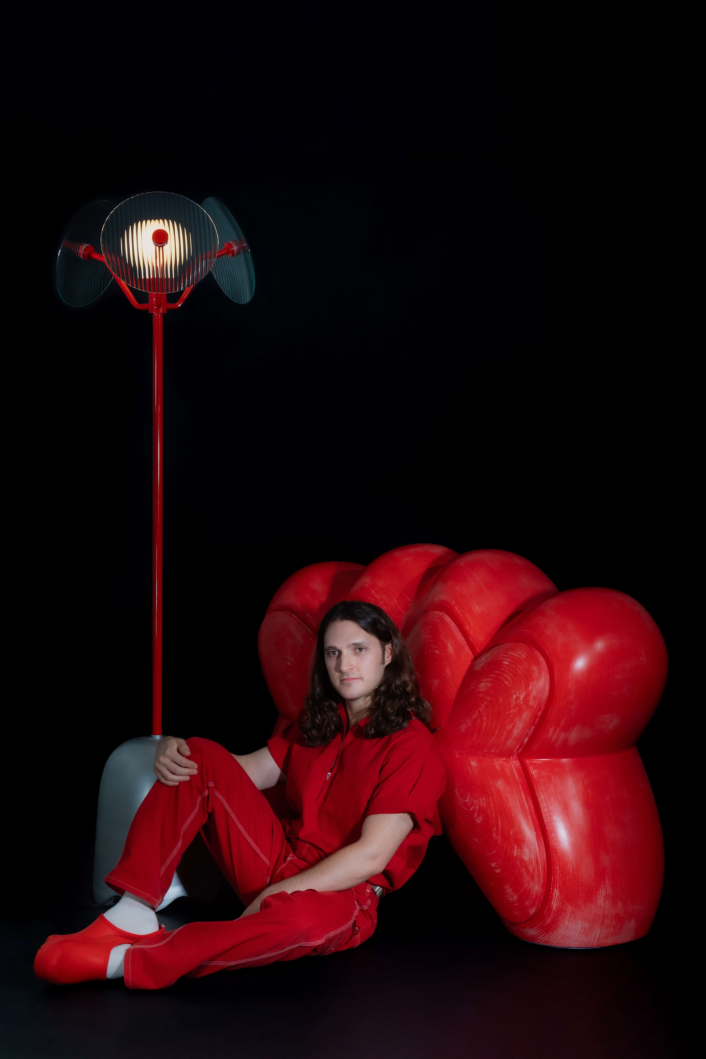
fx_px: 1971
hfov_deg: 20.3
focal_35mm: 67
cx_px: 353
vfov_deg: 30.1
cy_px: 530
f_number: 13
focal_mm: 44.4
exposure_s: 1/30
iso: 200
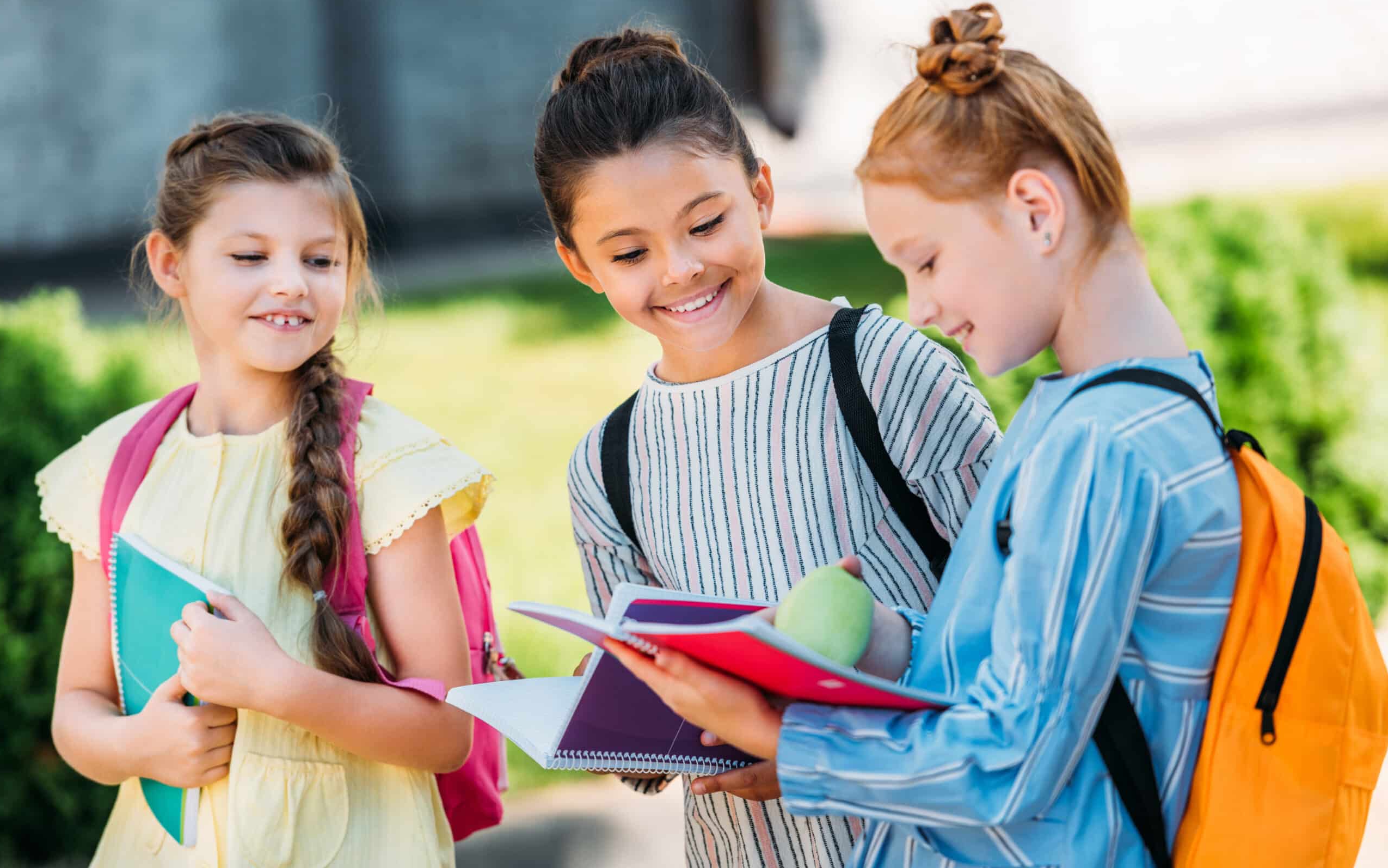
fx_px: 6582
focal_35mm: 174
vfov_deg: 7.5
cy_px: 419
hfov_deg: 12.0
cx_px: 692
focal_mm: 170
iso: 250
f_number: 3.5
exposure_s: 1/800
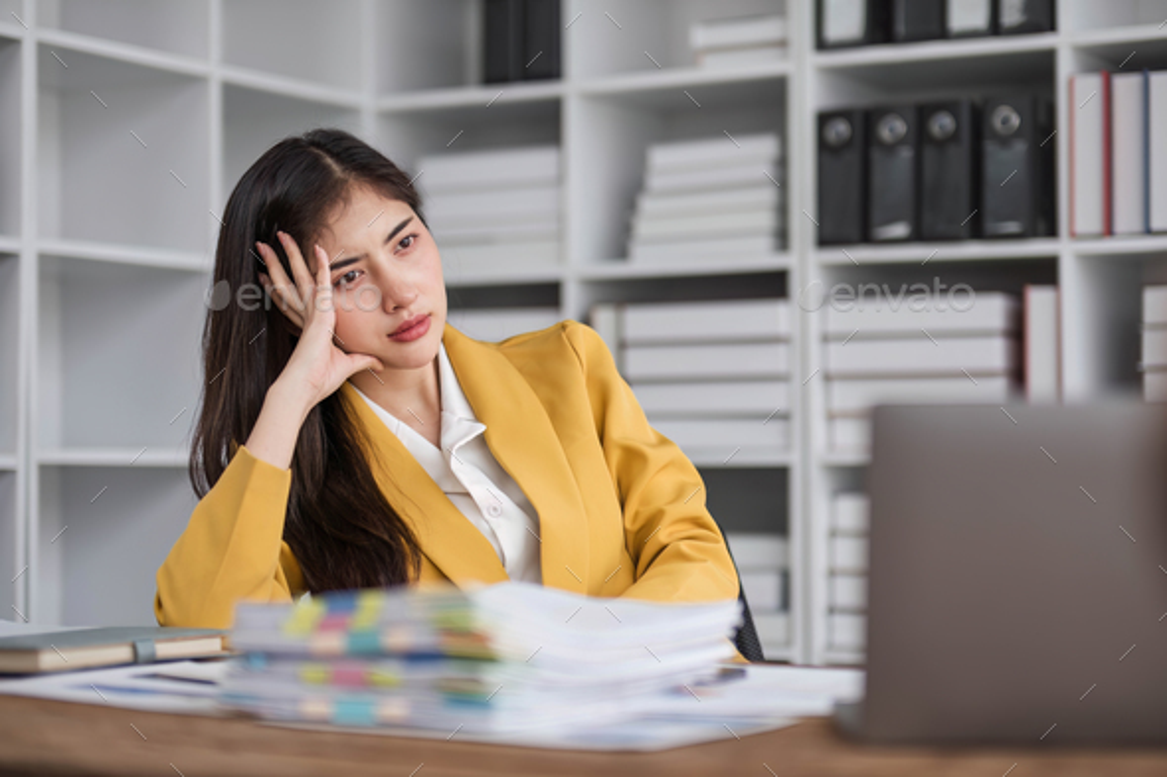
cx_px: 584
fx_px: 2430
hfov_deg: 27.0
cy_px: 388
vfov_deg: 18.2
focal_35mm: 75
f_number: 1.3
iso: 125
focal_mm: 50
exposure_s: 1/400
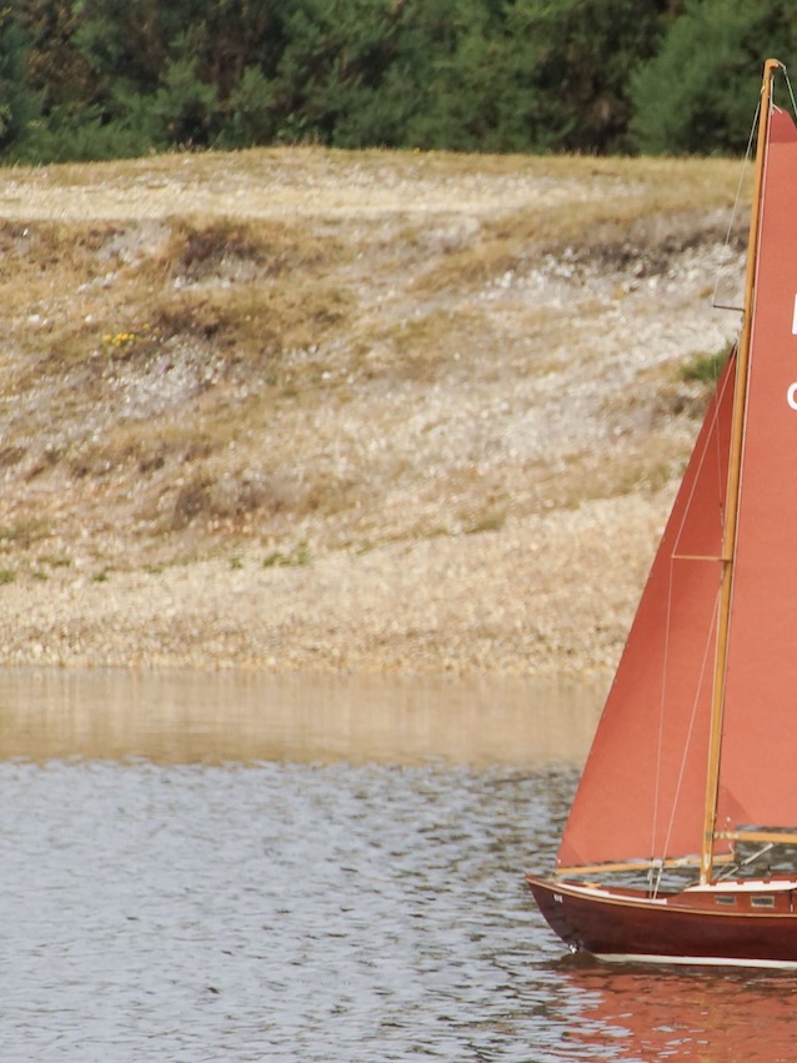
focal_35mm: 434
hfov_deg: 3.4
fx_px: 13327
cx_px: 731
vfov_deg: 4.6
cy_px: 531
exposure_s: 1/1000
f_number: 10
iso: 400
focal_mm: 200
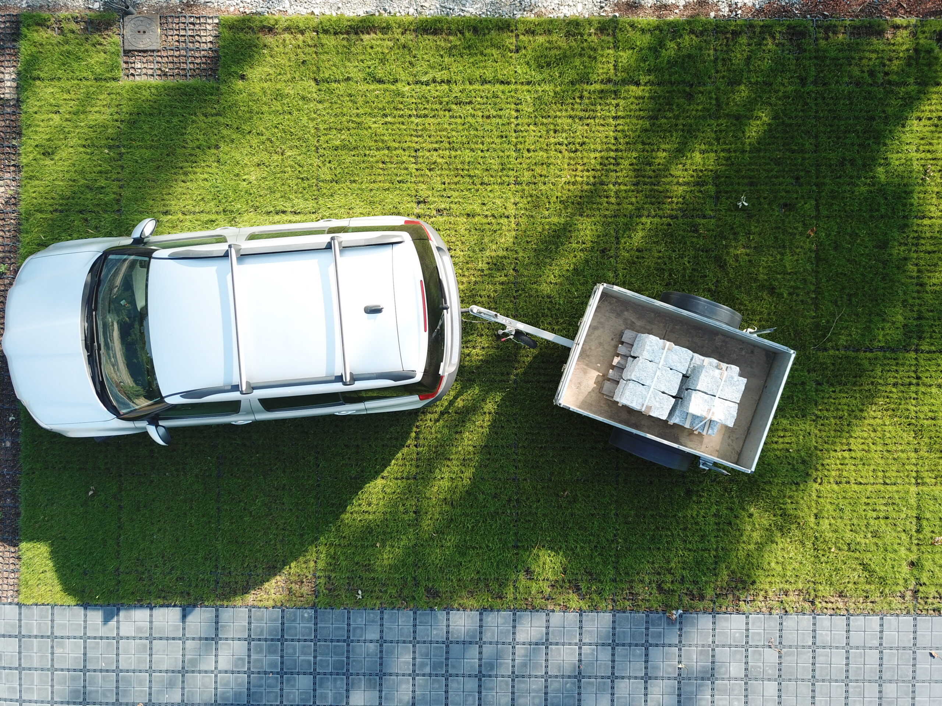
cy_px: 353
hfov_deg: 67.3
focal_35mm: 26
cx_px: 471
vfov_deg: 53.1
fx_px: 708
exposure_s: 1/246
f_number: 2.2
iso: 100
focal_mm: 4.73
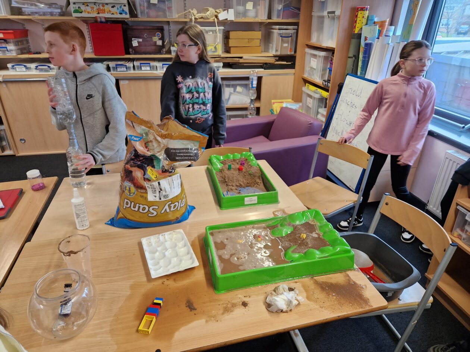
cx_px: 235
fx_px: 312
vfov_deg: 58.9
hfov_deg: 73.9
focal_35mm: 23
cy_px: 176
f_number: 1.8
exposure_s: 1/100
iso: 160
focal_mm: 5.4
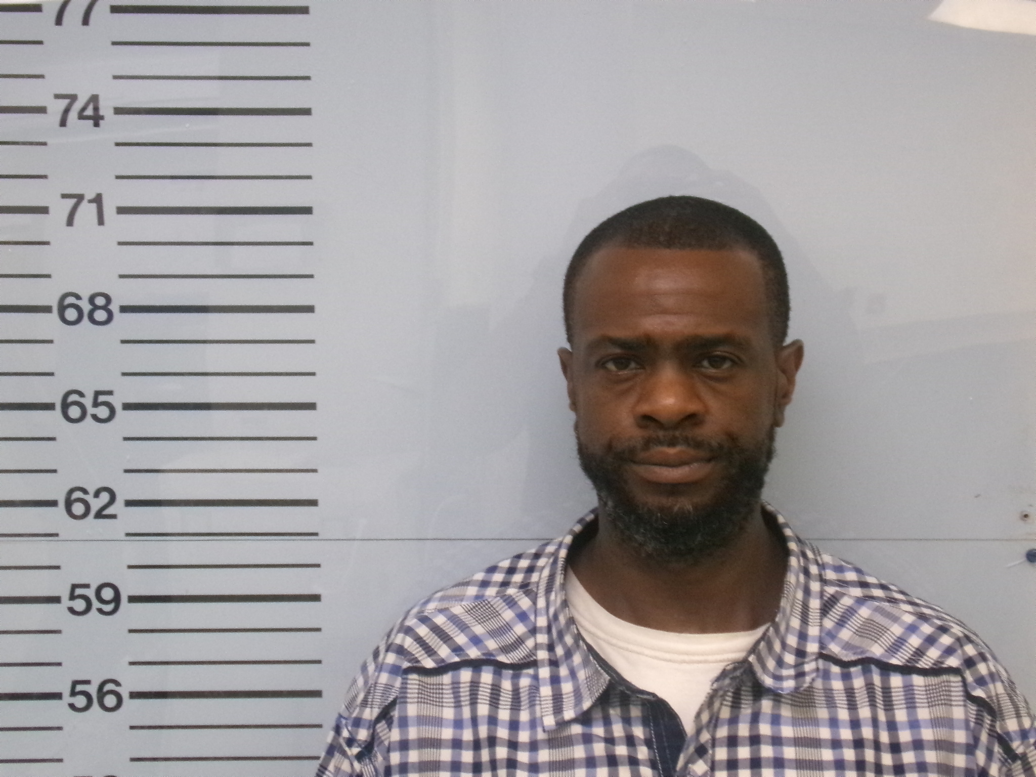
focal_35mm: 69
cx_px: 518
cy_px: 388
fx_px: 2065
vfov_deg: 21.3
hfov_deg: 28.2
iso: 800
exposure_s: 1/60
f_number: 4.7
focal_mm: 12.3
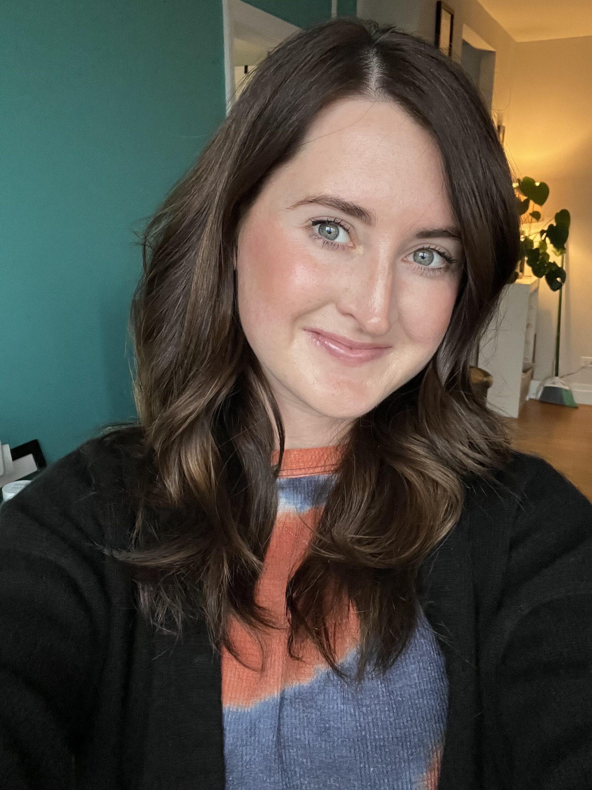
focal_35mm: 30
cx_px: 296
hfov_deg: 46.8
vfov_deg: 60.0
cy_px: 395
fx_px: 684
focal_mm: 2.71
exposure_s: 1/60
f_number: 2.2
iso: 320
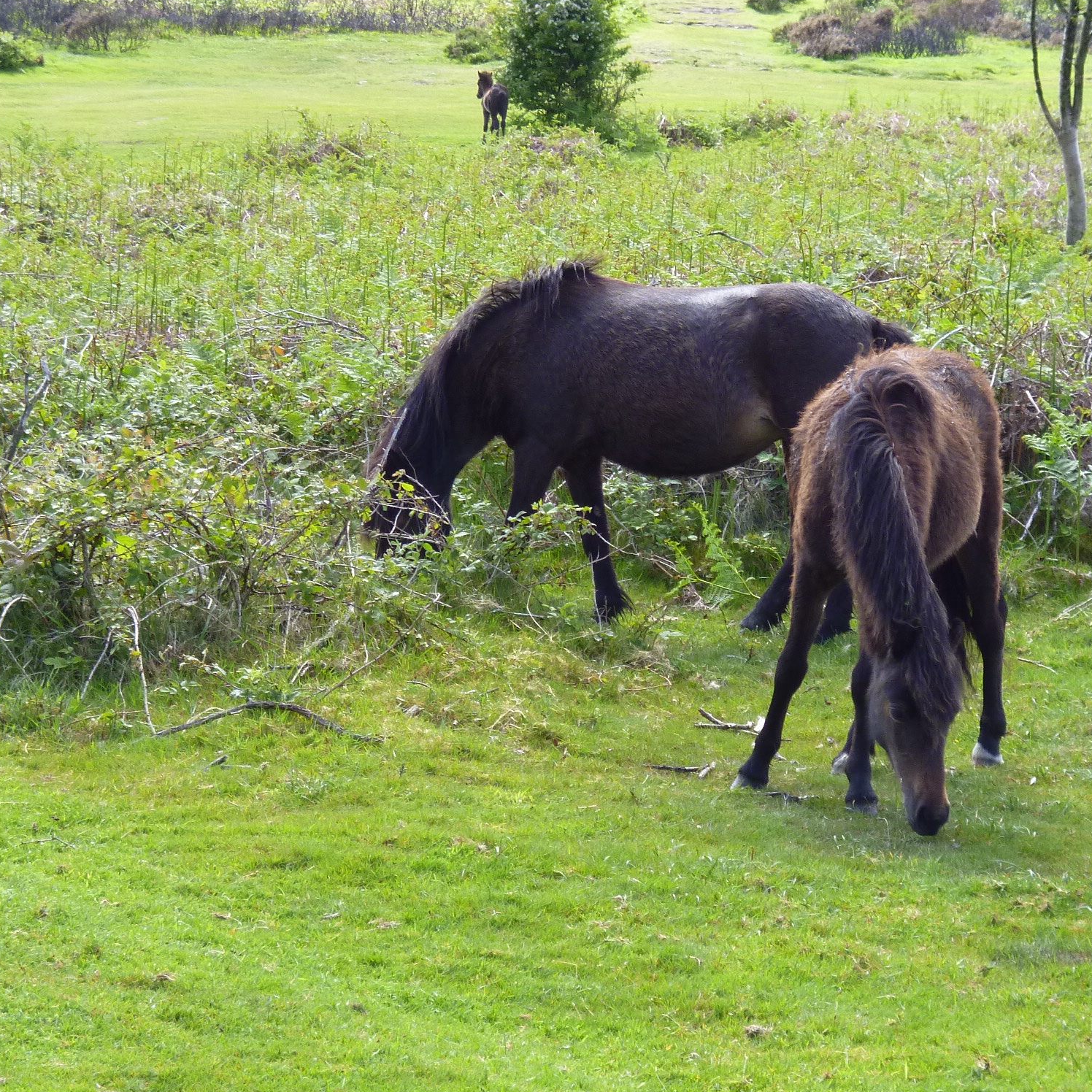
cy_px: 561
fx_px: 4211
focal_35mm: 118
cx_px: 718
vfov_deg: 14.8
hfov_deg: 14.8
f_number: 4.9
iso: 125
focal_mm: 13.9
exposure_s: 1/100
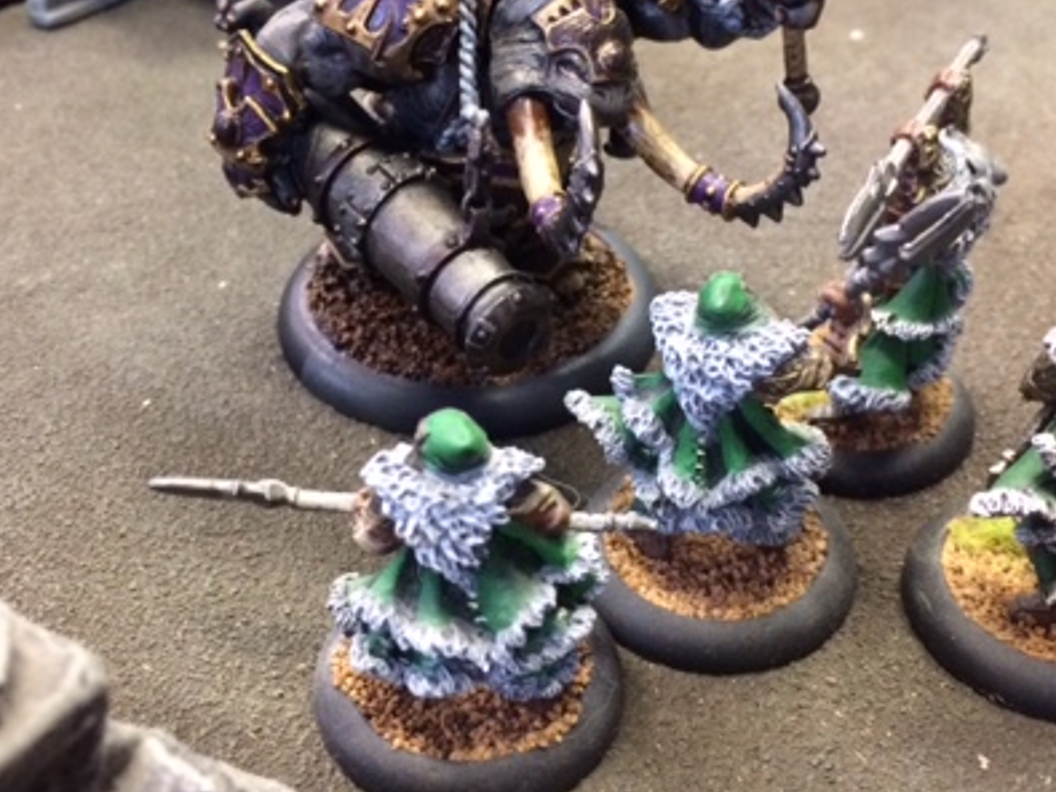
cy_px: 260
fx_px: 1433
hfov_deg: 40.4
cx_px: 527
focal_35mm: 47
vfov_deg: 30.6
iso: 250
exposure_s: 1/30
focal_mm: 4.15
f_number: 2.2
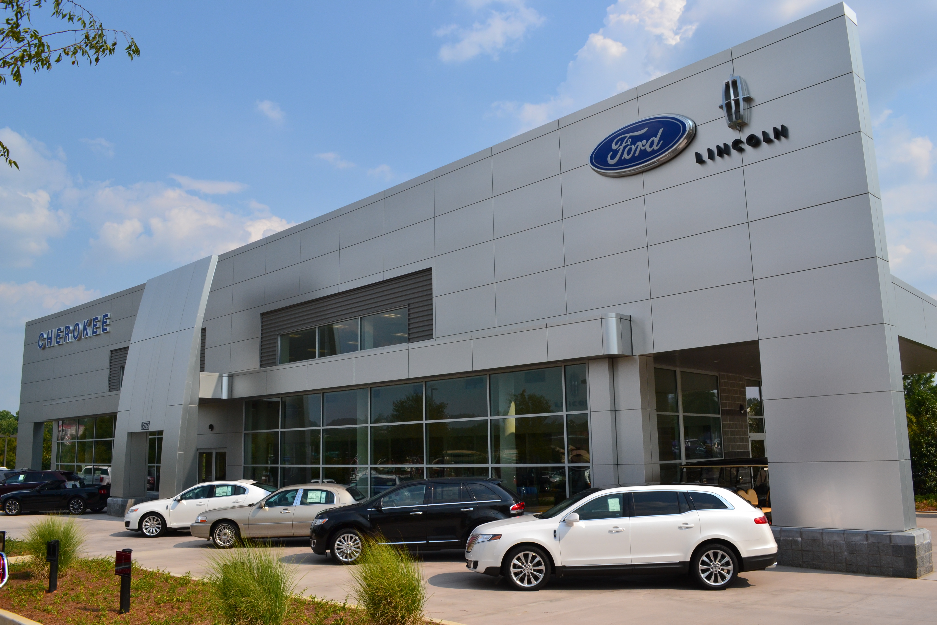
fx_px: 703
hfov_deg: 67.4
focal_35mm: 27
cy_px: 312
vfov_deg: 47.9
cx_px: 468
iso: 360
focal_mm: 18
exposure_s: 1/500
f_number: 11
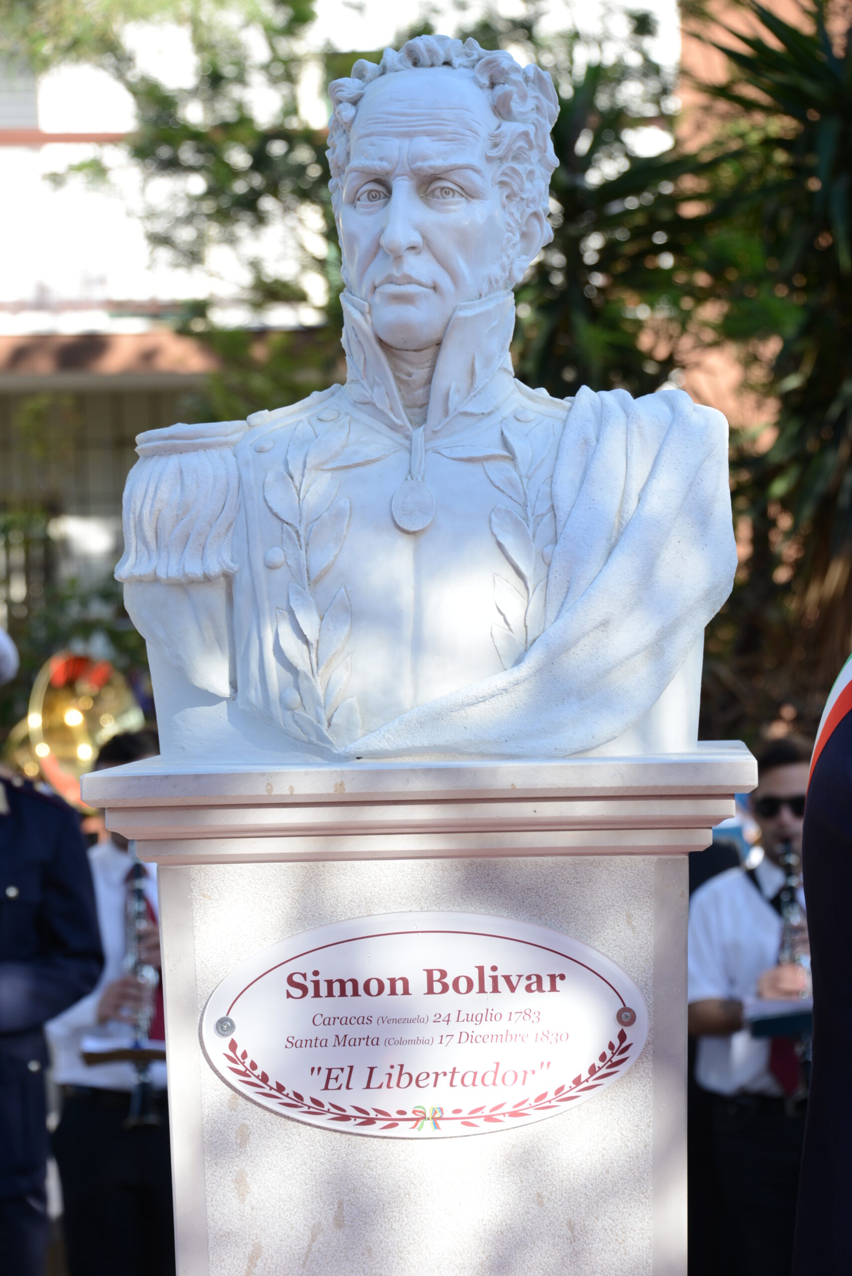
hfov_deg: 11.8
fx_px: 4114
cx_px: 426
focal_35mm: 116
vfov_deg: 17.6
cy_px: 638
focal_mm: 116
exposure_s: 1/125
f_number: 6.7
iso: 200
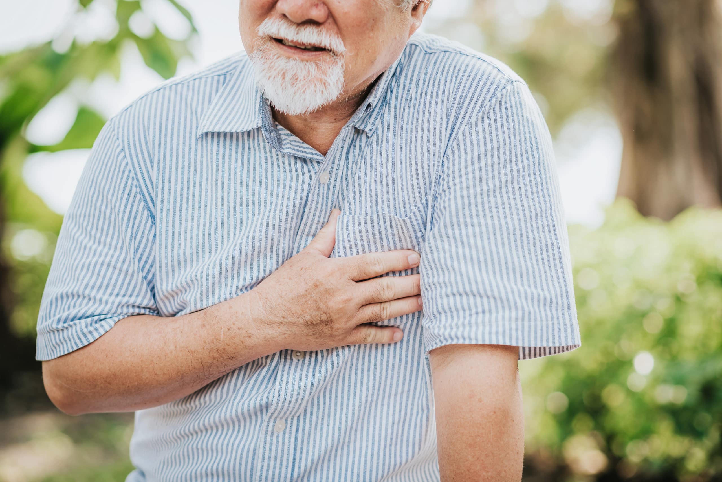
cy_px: 241
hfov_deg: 23.9
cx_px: 361
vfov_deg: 16.1
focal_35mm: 85
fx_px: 1705
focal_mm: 85
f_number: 2.8
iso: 200
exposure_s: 1/500
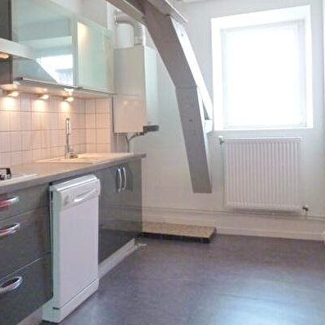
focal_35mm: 39
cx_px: 62
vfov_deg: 42.7
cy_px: 136
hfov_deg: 40.9
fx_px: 414
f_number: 3.1
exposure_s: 1/40
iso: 400
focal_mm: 4.5
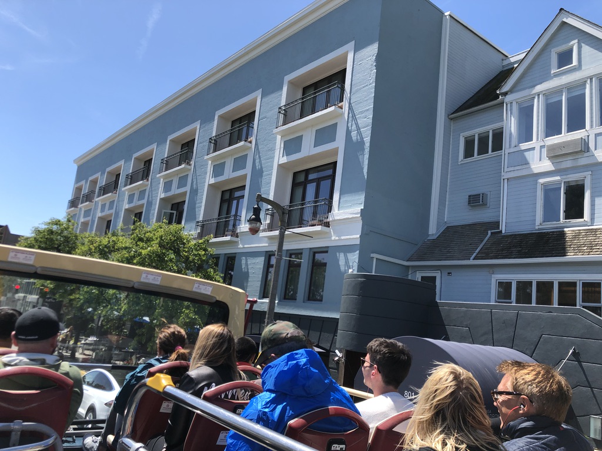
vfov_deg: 49.7
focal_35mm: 28
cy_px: 226
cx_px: 301
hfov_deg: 63.4
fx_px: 487
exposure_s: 1/1230
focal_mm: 4
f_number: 1.8
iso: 20
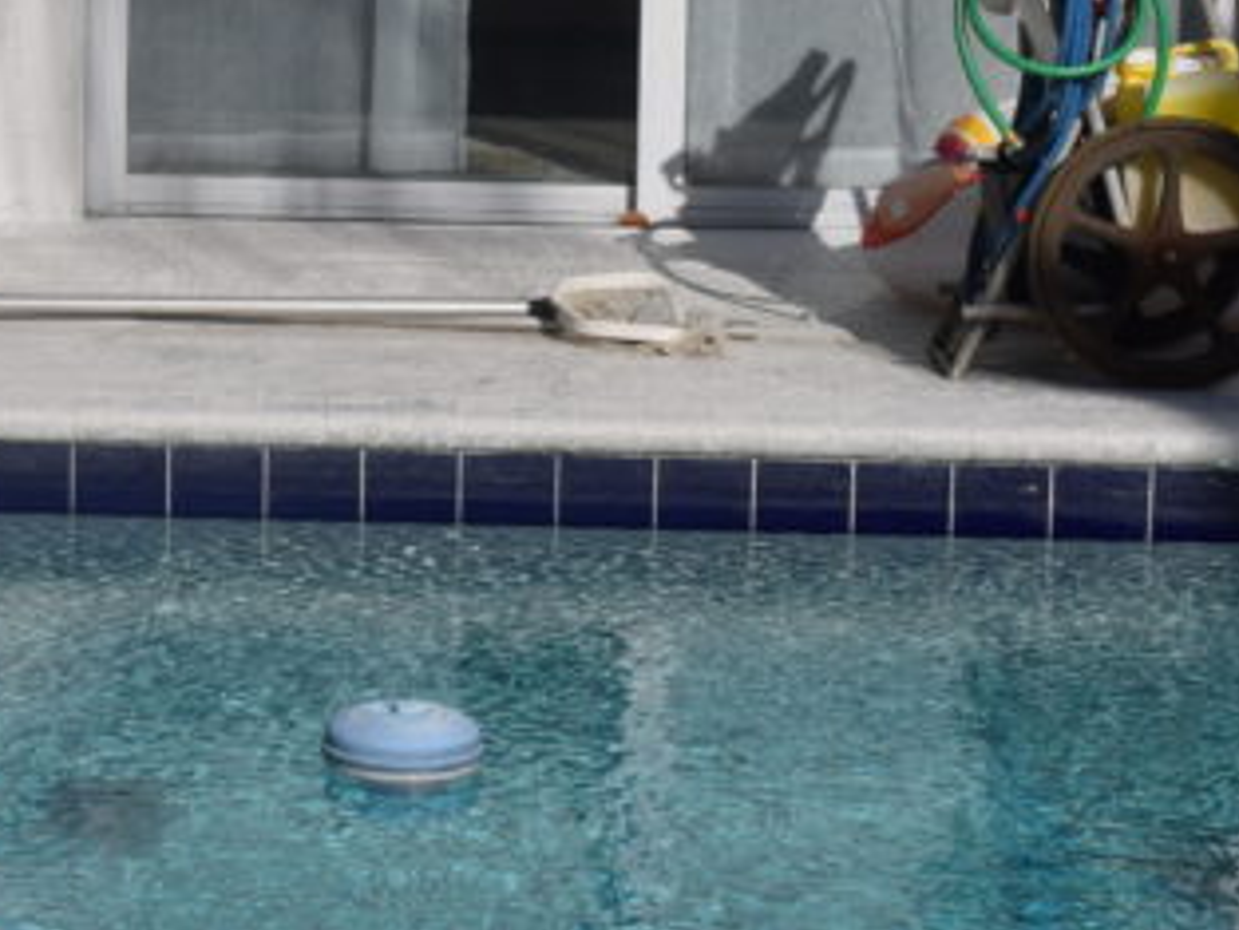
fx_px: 4090
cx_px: 4
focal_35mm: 114
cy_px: 121
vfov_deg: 12.9
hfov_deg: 16.9
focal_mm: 31
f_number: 13
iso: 200
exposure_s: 1/640
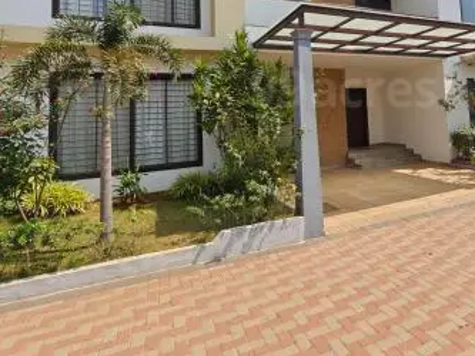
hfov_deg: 68.0
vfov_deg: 54.2
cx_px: 343
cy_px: 88
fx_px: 329
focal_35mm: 24
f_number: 2
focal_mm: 2.3
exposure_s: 1/295
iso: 50
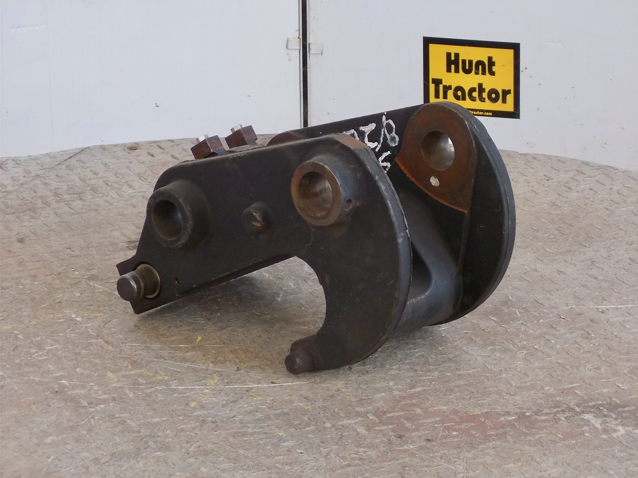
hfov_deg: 15.2
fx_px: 2396
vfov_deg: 11.4
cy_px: 239
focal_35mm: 130
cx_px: 319
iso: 200
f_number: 6.5
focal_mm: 23
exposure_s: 1/60
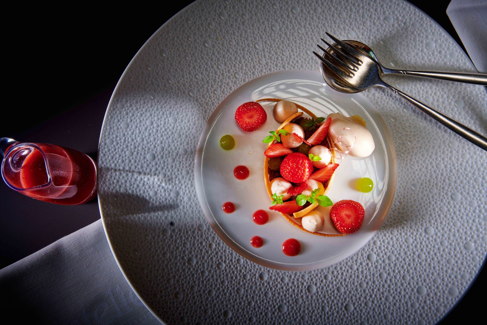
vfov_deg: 29.2
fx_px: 622
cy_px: 162
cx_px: 244
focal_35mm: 46
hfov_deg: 42.7
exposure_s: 1/50
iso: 40
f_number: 10
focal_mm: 46
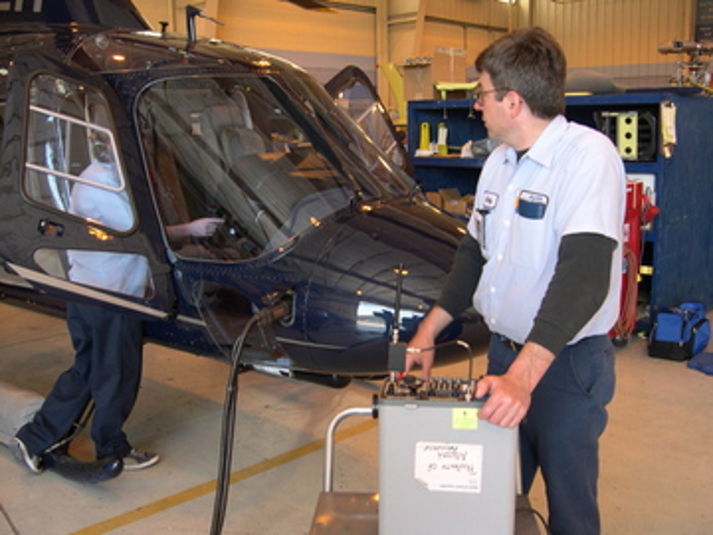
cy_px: 268
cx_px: 356
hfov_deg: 49.0
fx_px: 783
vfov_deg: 37.7
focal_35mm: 38
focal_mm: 8
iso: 100
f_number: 2.8
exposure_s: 1/58.1
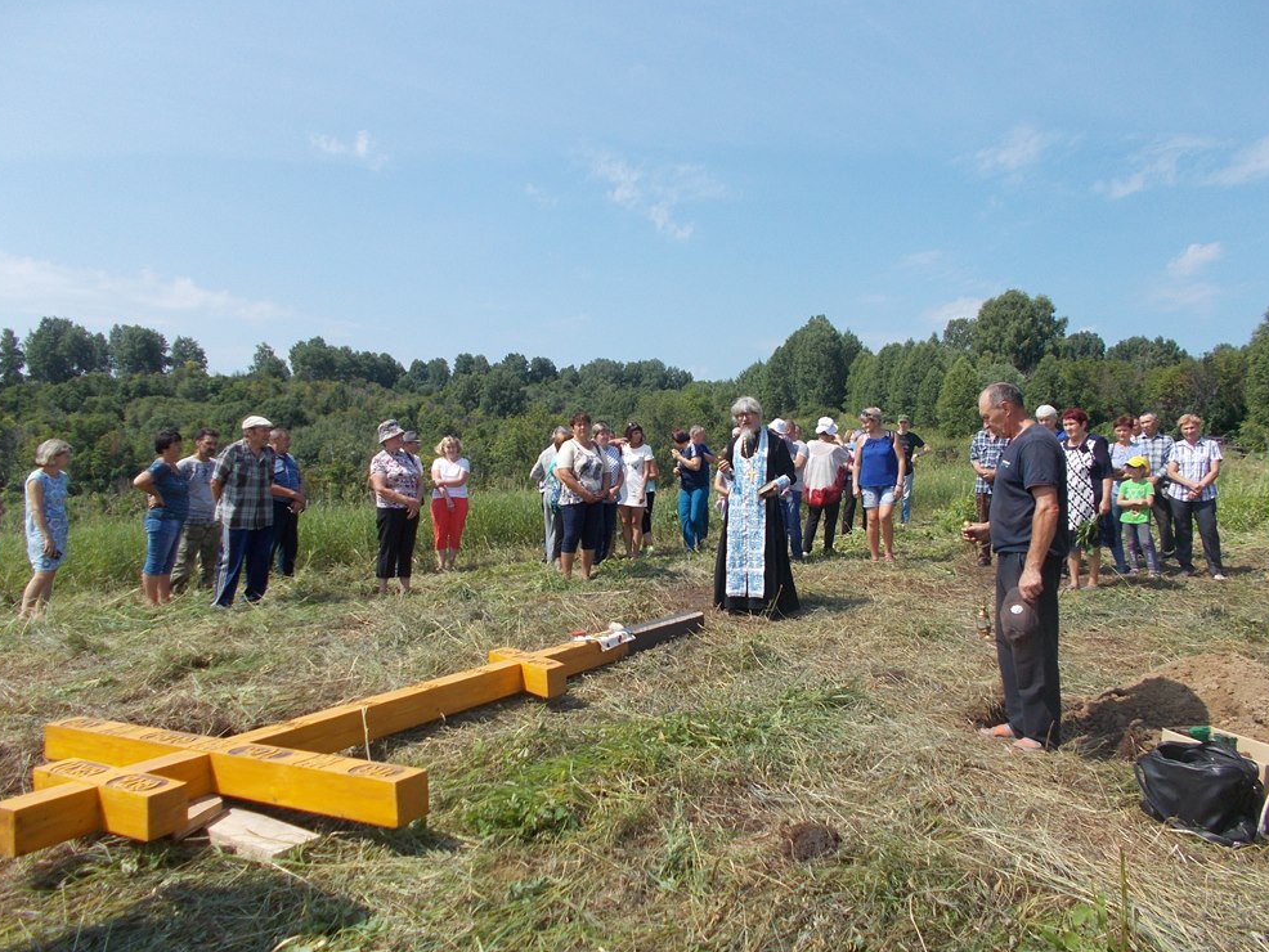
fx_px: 990
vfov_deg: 51.4
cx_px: 644
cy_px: 459
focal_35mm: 27
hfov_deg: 65.3
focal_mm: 4.6
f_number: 8
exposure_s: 1/160
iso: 80
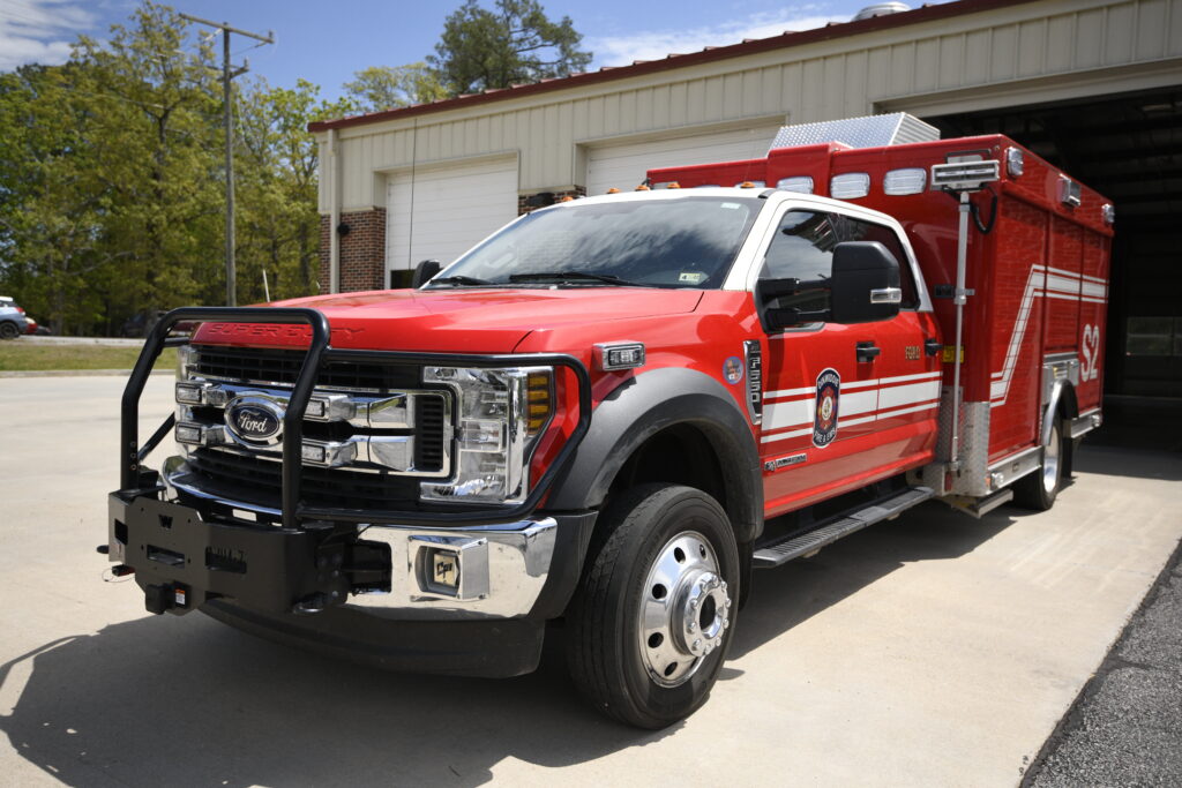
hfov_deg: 63.7
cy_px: 394
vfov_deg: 45.0
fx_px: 952
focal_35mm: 29
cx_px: 591
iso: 720
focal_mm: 29
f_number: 4
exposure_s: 1/8000
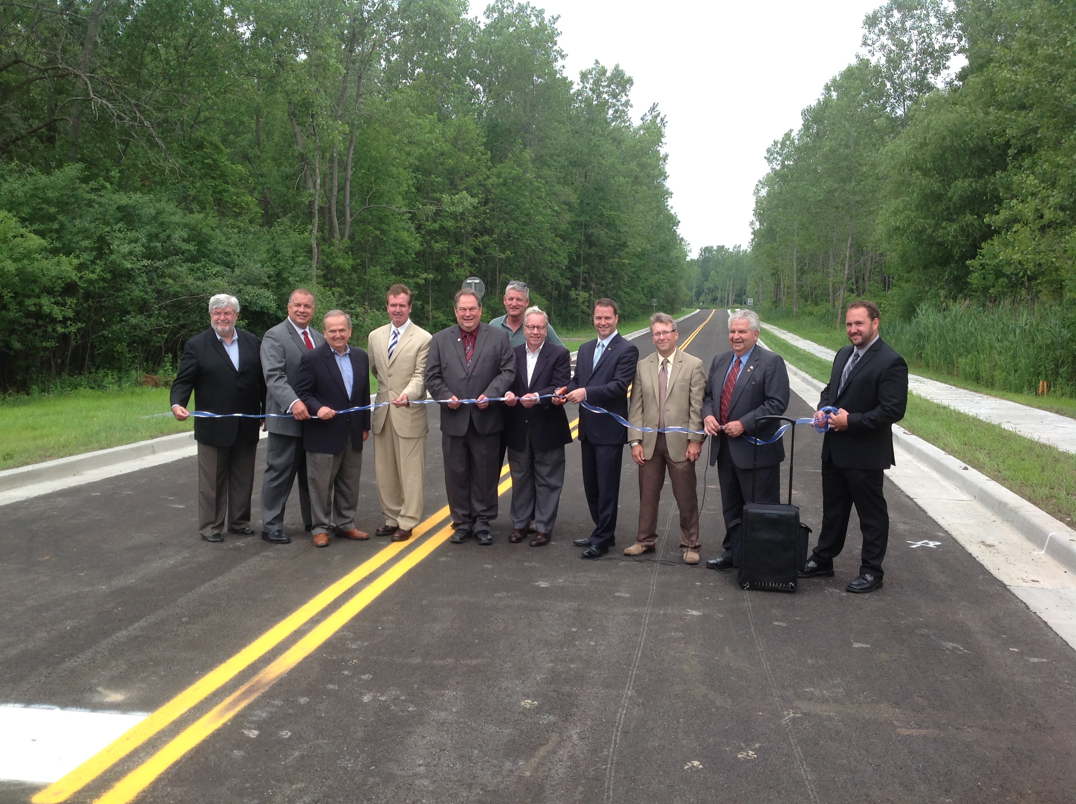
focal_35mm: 35
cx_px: 538
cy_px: 402
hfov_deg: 52.7
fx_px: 1086
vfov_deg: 40.6
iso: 50
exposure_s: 1/432
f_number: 2.4
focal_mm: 4.28
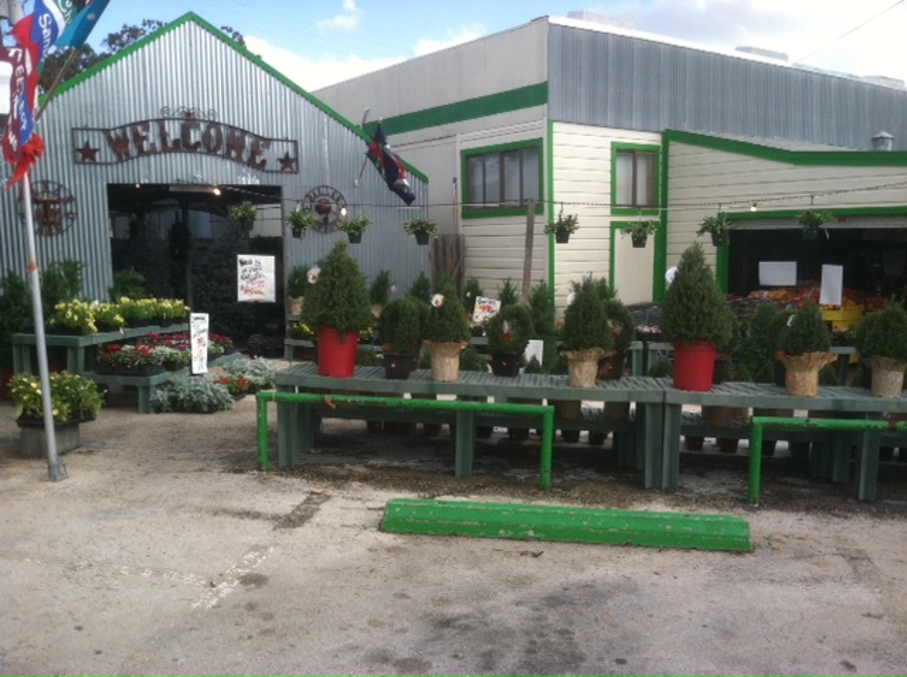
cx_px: 454
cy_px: 338
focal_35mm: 35
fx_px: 916
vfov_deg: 40.6
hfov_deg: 52.7
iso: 80
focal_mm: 3.85
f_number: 2.8
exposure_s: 1/536
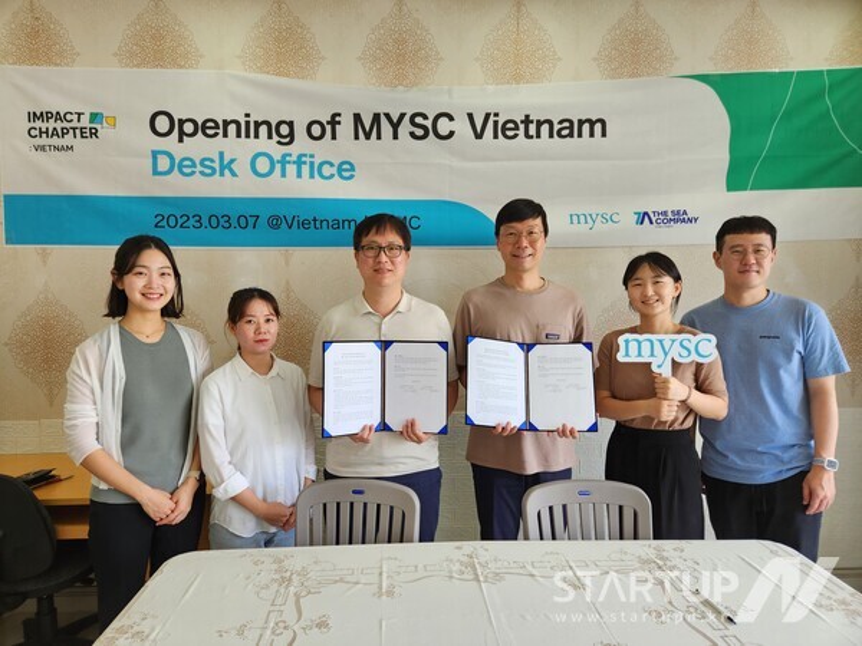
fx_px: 573
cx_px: 431
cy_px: 323
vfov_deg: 58.9
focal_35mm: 23
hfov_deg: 73.9
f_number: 1.8
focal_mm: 5.4
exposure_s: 1/180
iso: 80
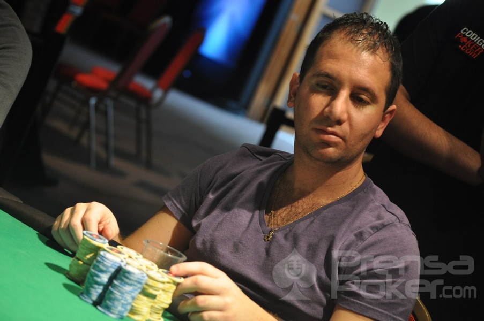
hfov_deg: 18.9
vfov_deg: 12.7
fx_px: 1450
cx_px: 242
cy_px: 160
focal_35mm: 108
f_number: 4.2
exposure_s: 1/30
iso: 800
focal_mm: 72
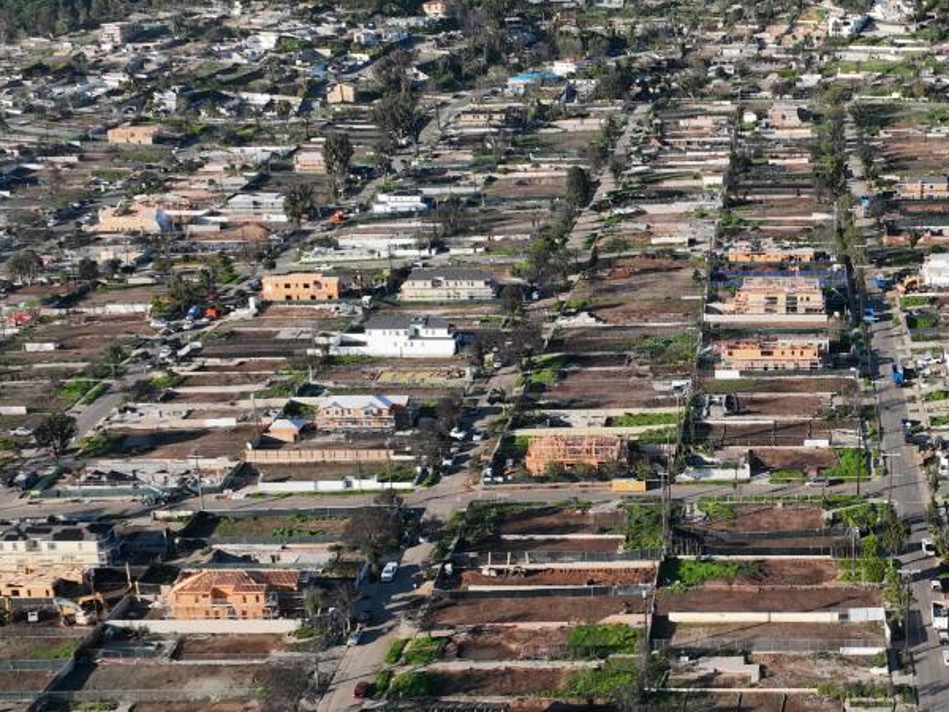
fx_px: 1645
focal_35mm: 60
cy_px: 479
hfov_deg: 31.3
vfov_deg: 24.3
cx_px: 777
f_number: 2.8
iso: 130
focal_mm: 12.29
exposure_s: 1/2000
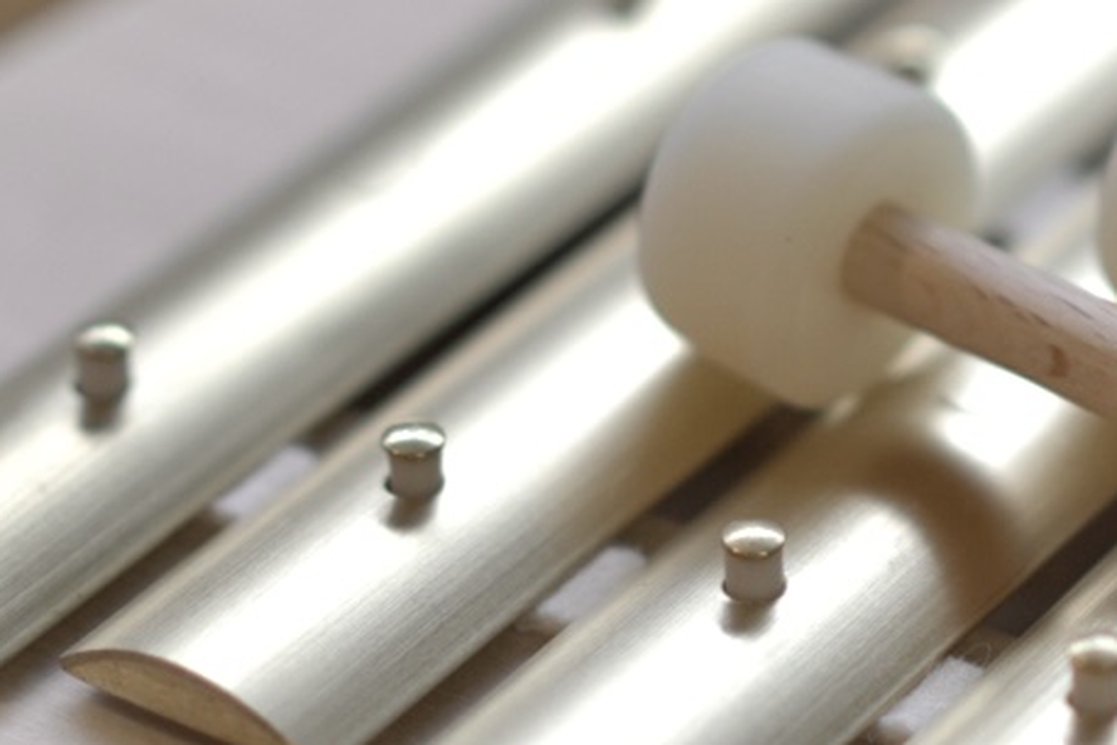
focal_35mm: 186
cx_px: 1357
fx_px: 5765
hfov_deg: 10.9
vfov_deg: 7.4
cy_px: 374
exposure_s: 1/400
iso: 100
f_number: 1.4
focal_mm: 35
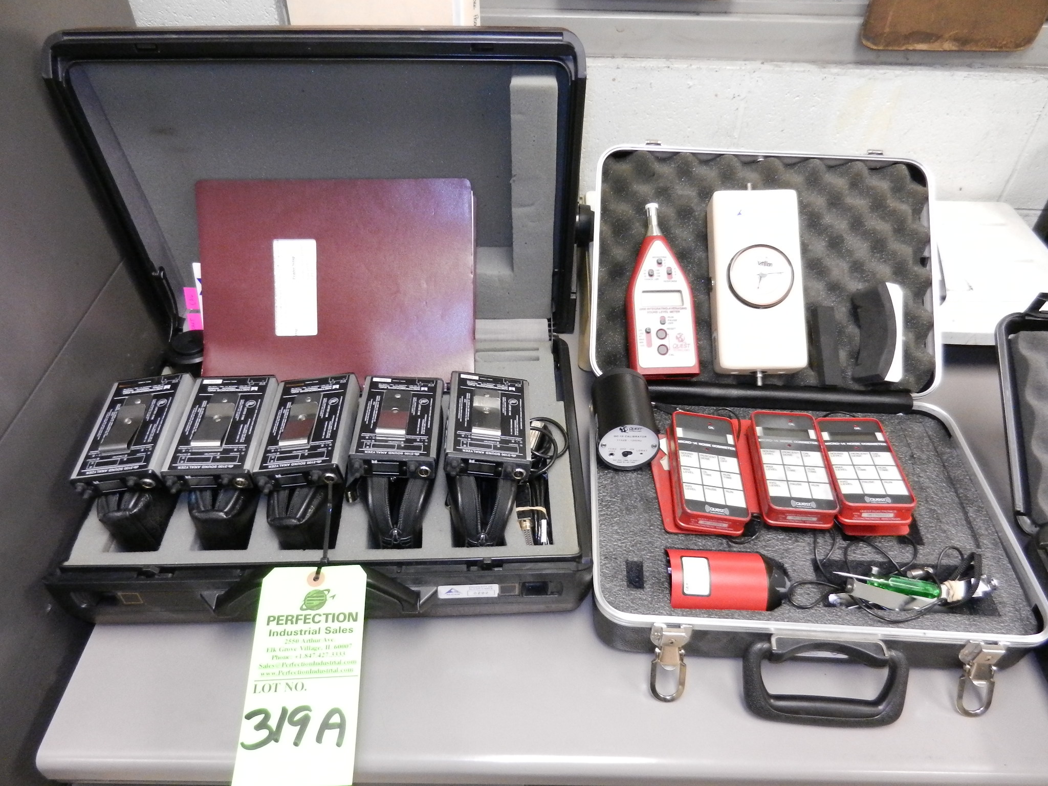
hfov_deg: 69.4
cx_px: 524
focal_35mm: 25
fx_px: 757
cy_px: 393
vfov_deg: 54.9
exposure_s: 1/60
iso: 800
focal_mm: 4.5
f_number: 3.5
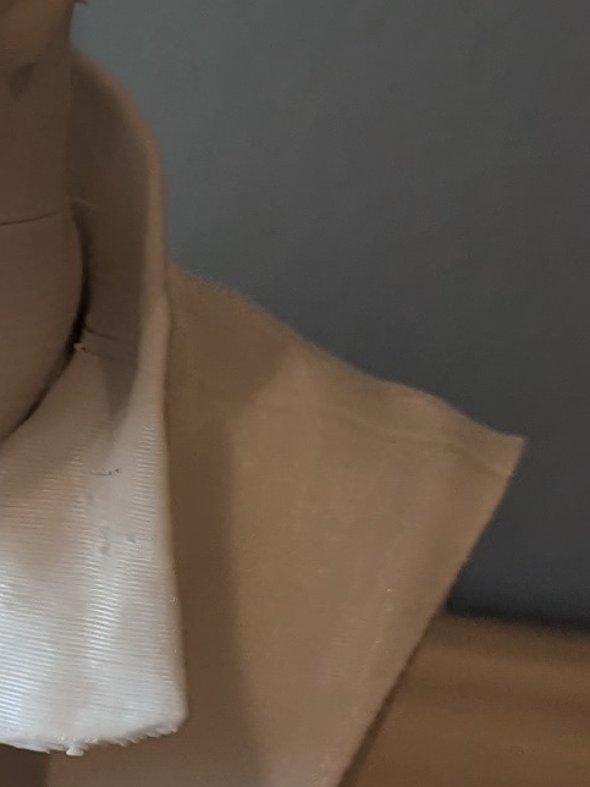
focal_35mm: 149
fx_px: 3386
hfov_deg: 9.4
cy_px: 422
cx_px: -528
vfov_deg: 13.3
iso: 66
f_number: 1.7
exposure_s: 1/120
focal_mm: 4.53
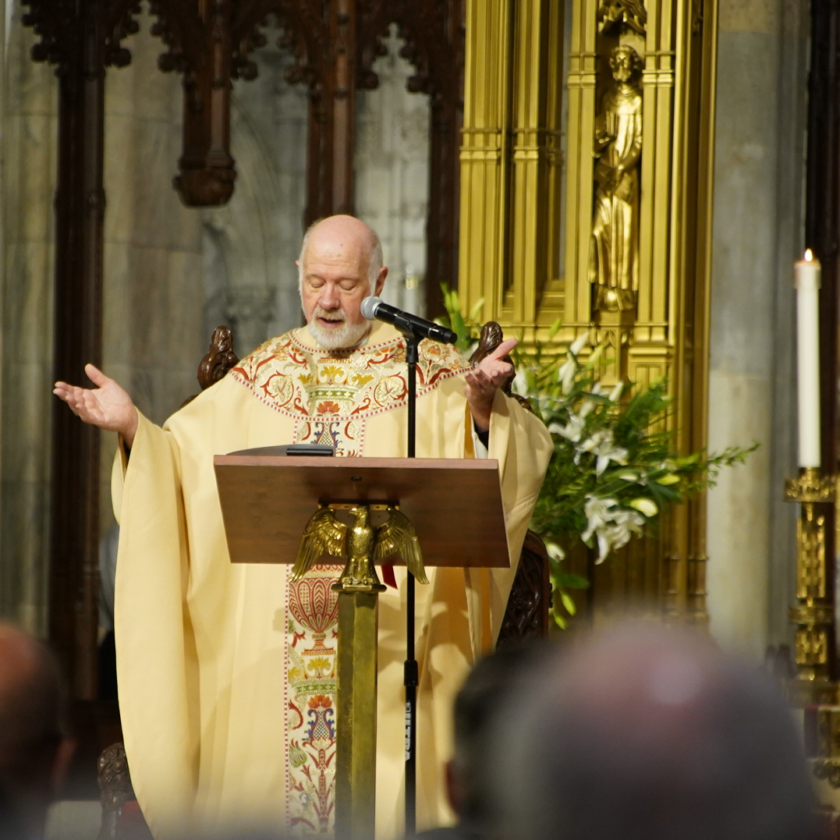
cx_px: 289
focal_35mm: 574
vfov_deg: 3.1
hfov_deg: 3.1
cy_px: 420
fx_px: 15759
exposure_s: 1/60
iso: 2500
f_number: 6.3
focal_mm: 300
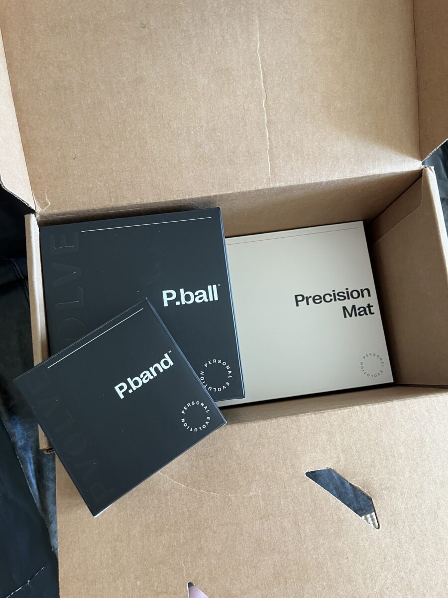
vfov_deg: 67.3
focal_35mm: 26
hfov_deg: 53.1
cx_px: 224
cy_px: 299
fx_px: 449
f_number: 1.6
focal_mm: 5.1
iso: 125
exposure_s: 1/64
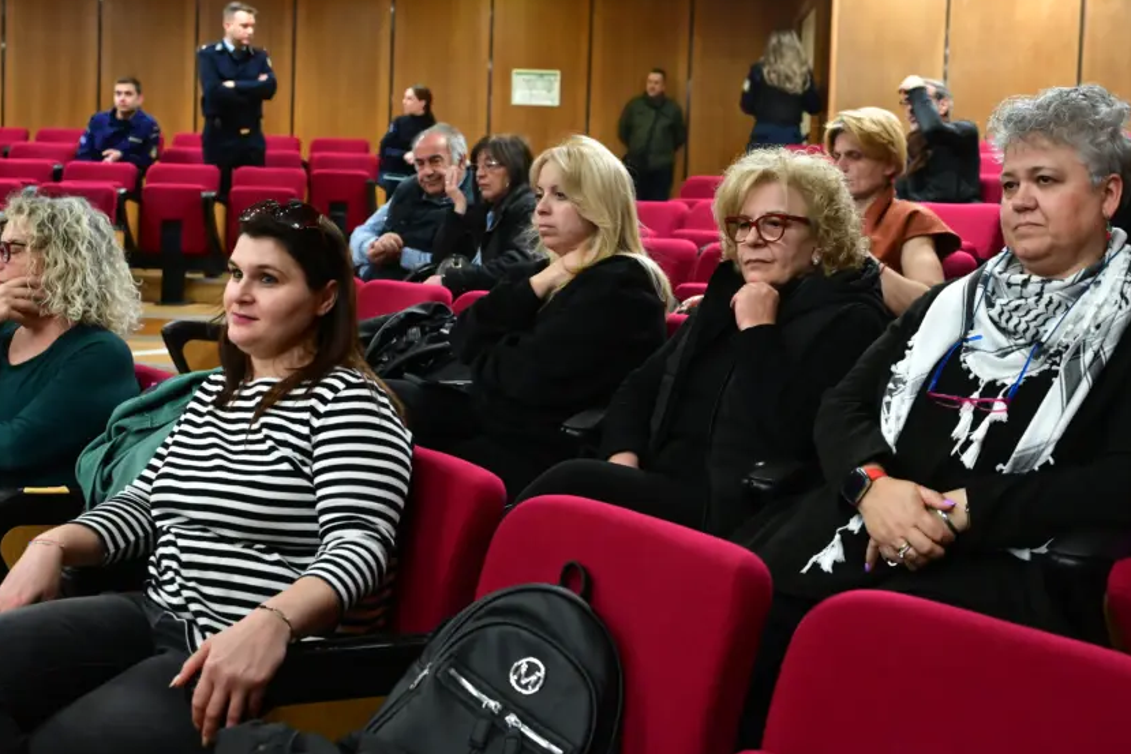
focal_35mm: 42
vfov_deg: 31.8
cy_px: 292
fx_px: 1320
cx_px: 593
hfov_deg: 46.4
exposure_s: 1/250
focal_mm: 34
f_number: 4
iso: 8000
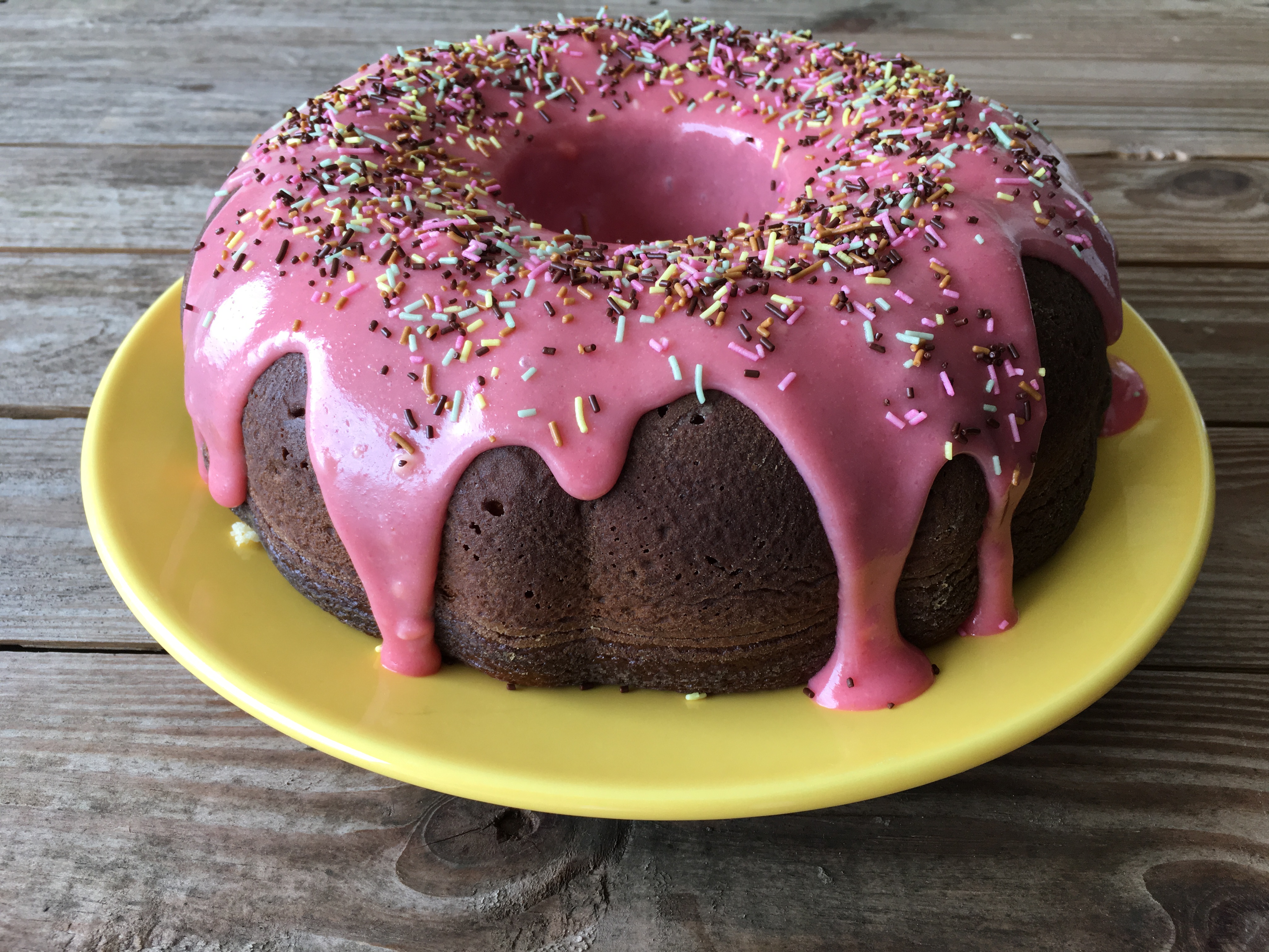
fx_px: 1063
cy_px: 476
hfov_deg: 61.7
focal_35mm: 29
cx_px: 634
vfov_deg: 48.2
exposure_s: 1/120
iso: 40
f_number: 2.2
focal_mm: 4.15
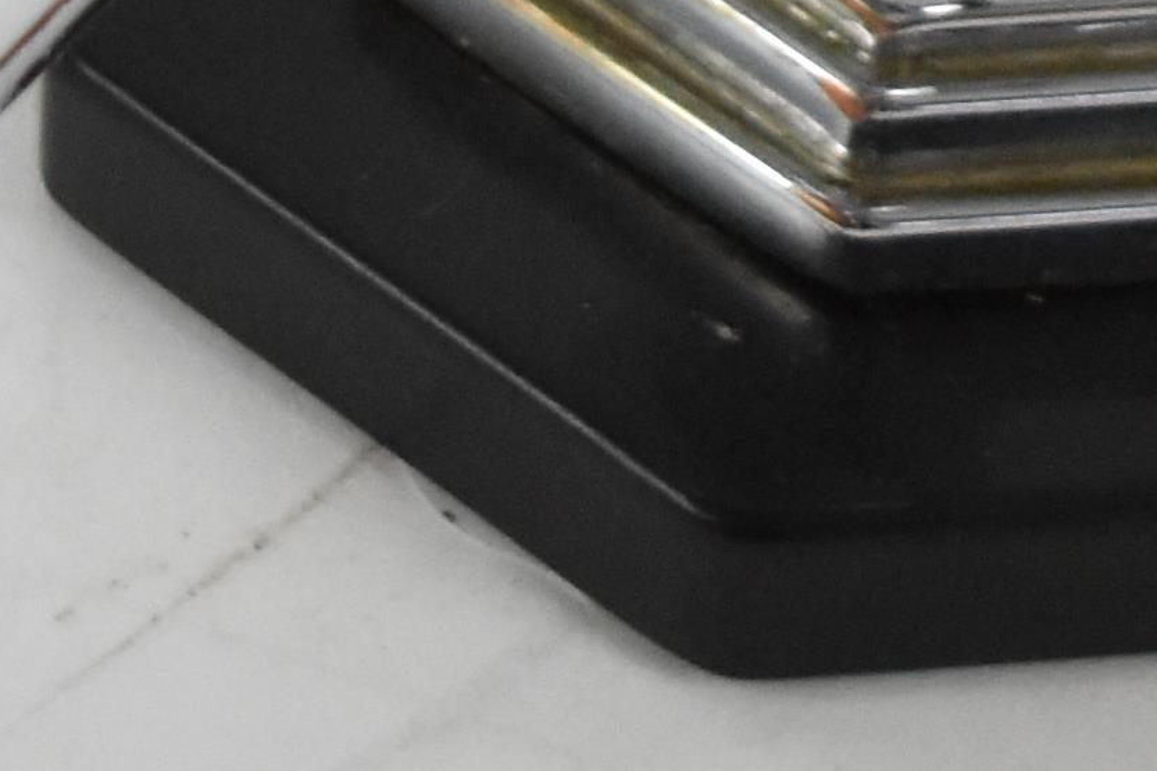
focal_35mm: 389
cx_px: 1101
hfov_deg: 5.3
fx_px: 12499
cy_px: -1178
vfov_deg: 3.5
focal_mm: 36
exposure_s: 1/1000
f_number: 4.8
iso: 2000
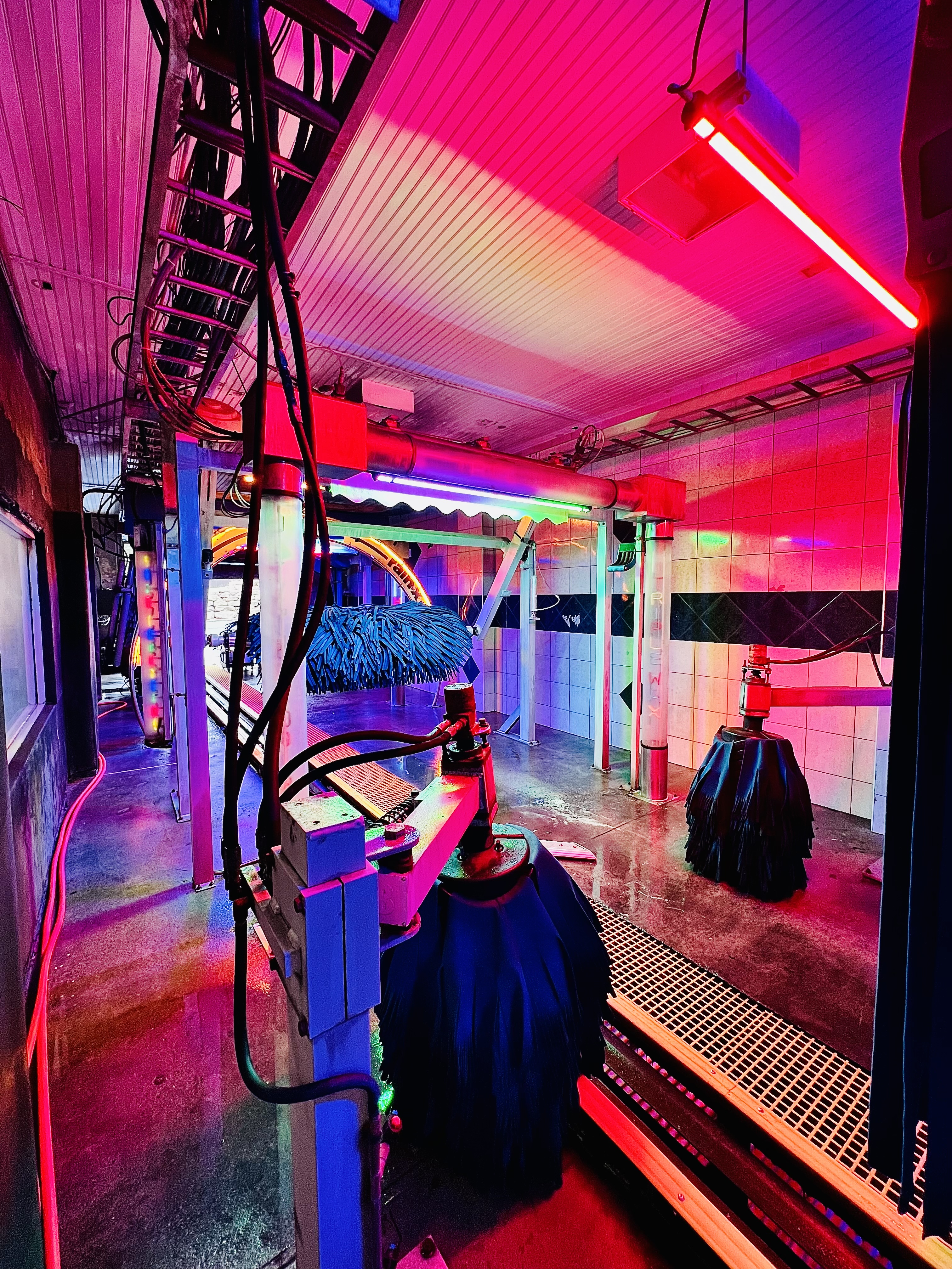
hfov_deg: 89.9
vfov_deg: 106.2
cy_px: 634
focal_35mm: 13
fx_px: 477
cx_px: 476
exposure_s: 1/60
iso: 160
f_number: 1.8
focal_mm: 1.57
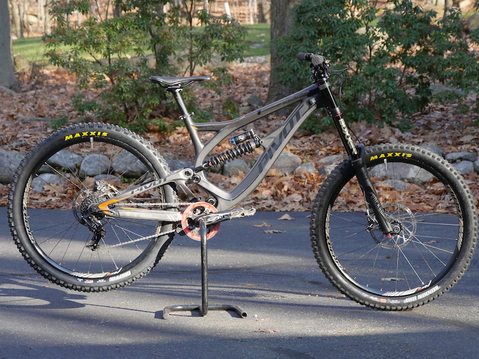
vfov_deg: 12.1
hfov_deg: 16.1
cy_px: 180
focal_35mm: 122
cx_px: 240
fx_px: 1688
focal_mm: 61
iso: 800
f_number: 5.2
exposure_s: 1/400
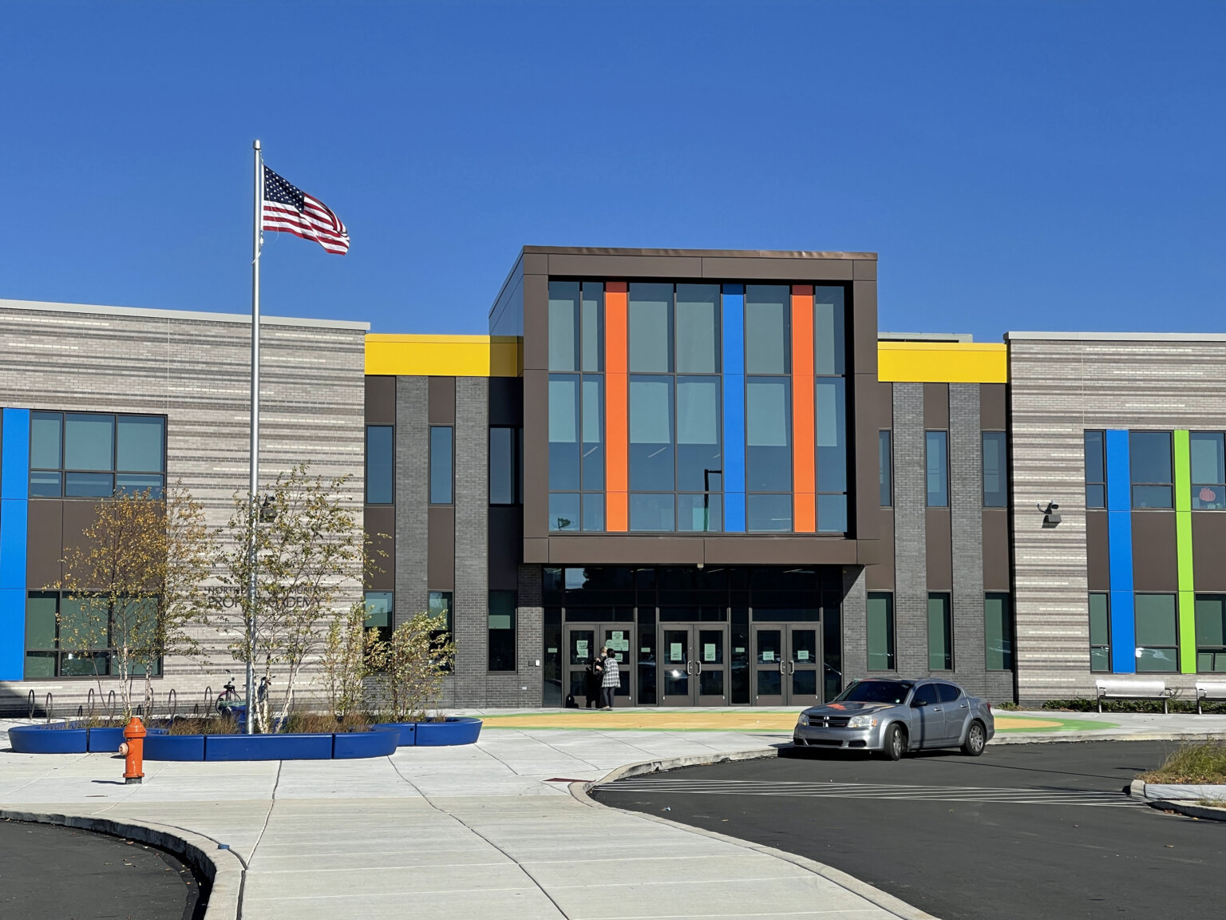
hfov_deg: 30.3
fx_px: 2267
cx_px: 613
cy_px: 460
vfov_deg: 22.9
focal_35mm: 64
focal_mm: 7.5
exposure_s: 1/1248
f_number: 2.2
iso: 20
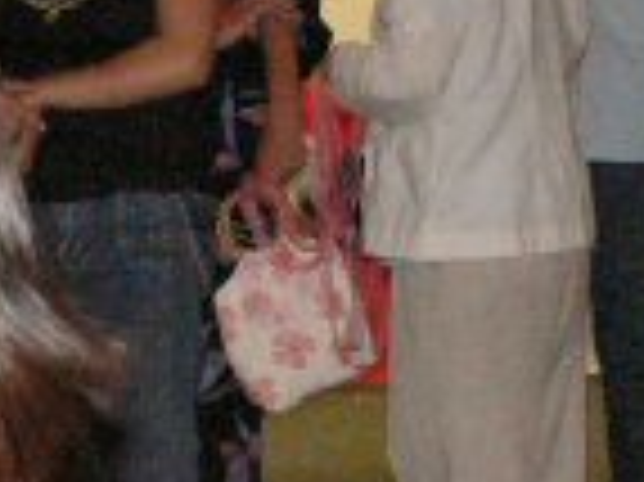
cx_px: -5
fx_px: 6878
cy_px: 52
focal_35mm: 370
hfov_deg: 5.3
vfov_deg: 4.0
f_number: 3.2
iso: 250
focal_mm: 12.8
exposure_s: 1/30
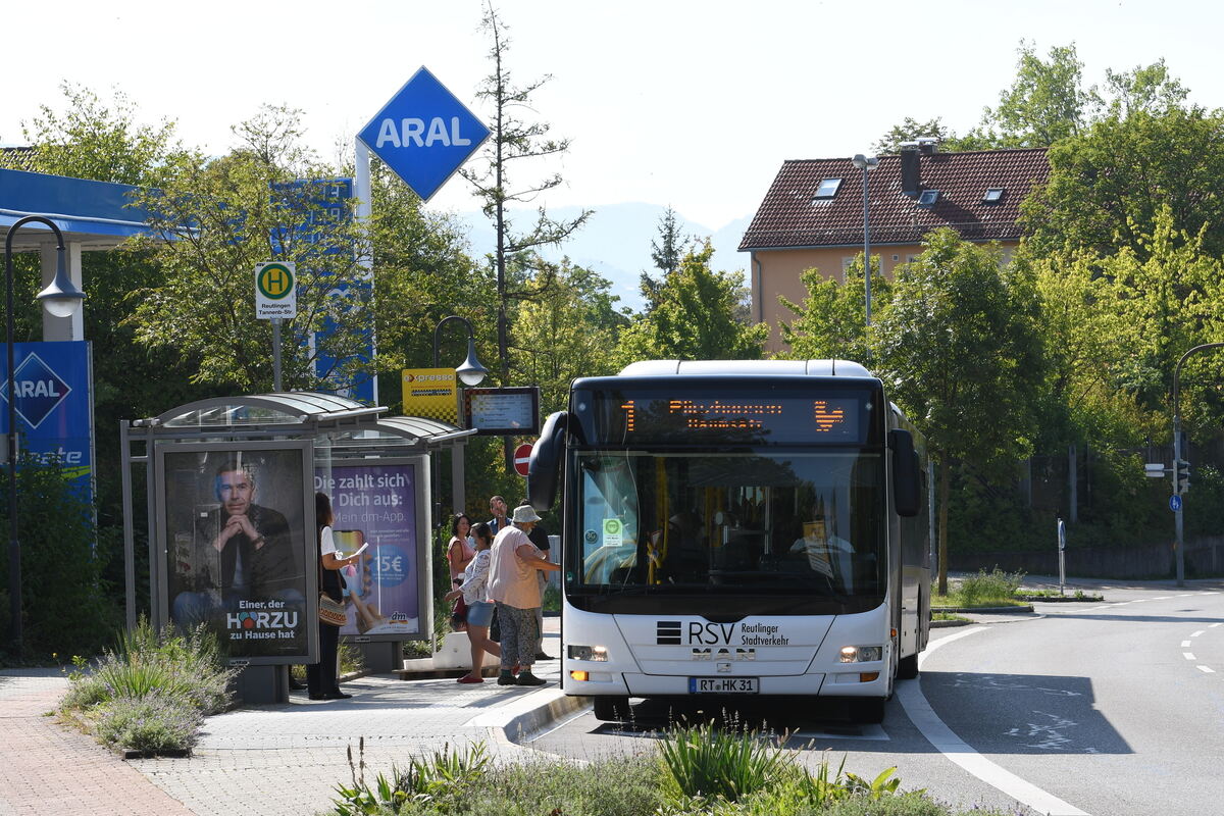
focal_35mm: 135
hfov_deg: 15.2
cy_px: 408
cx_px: 612
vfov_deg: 10.2
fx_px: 4590
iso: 200
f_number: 8
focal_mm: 90
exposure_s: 1/320
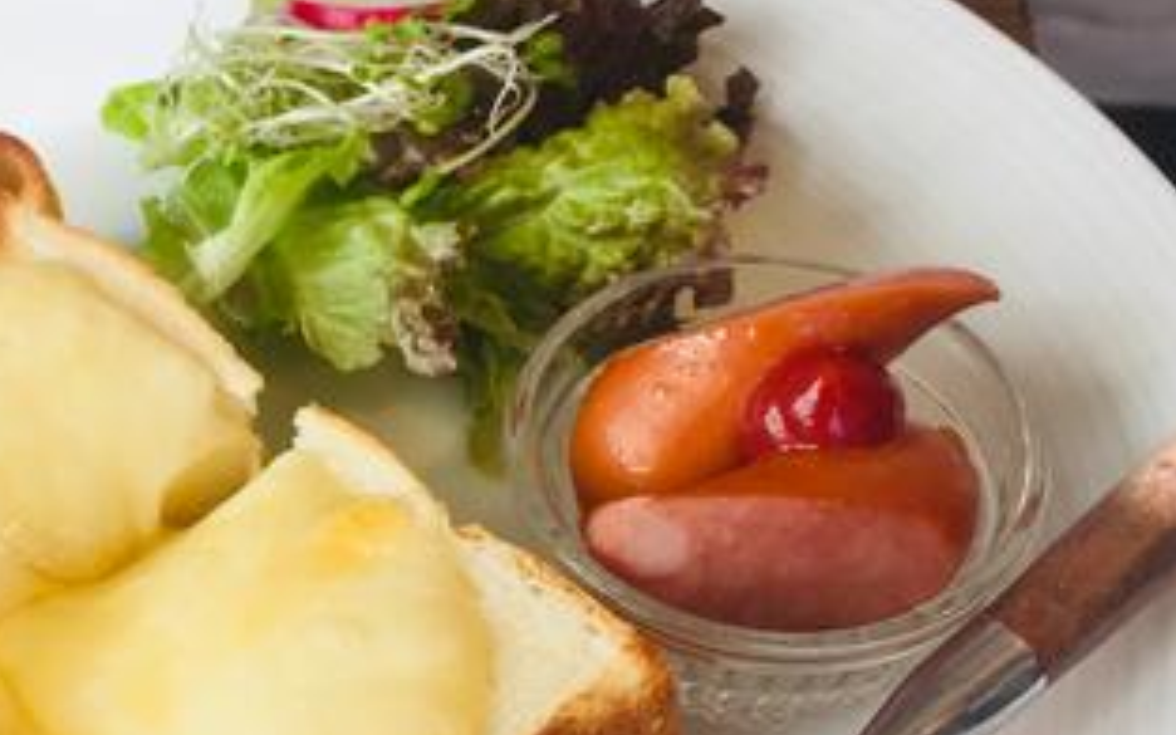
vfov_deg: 20.3
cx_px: 335
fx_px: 2019
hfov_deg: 32.0
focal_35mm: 63
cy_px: 648
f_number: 2.2
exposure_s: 1/40
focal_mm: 4.15
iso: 32
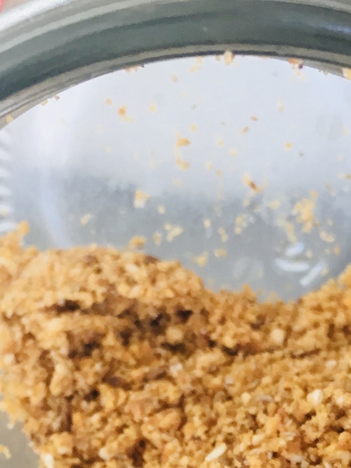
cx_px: 260
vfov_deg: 20.2
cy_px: 534
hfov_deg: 16.0
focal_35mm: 92
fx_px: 1244
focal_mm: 4.15
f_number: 2.2
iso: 32
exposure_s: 1/33
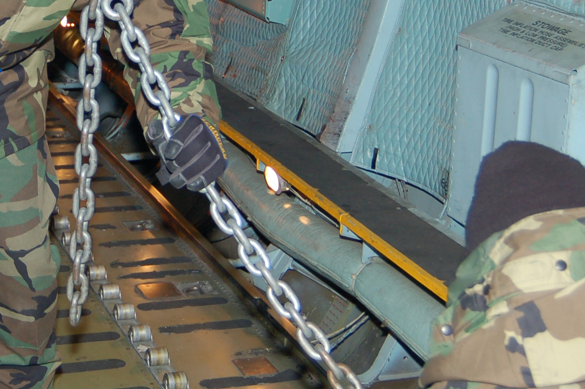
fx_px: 1287
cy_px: 5
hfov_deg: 24.7
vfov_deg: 16.8
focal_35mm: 79
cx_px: 34
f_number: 4
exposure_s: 1/60
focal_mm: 21
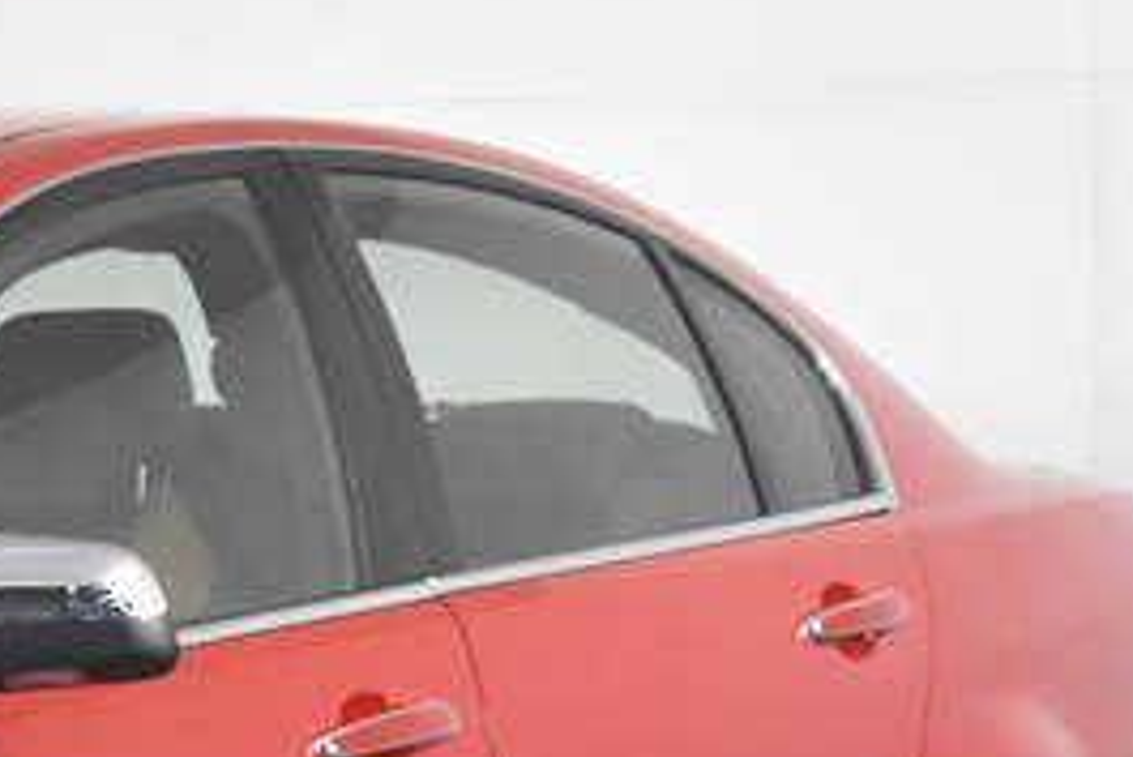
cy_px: 1118
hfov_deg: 10.0
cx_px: -782
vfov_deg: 6.9
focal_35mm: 197
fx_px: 6203
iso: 1600
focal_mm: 34
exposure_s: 1/250
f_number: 8
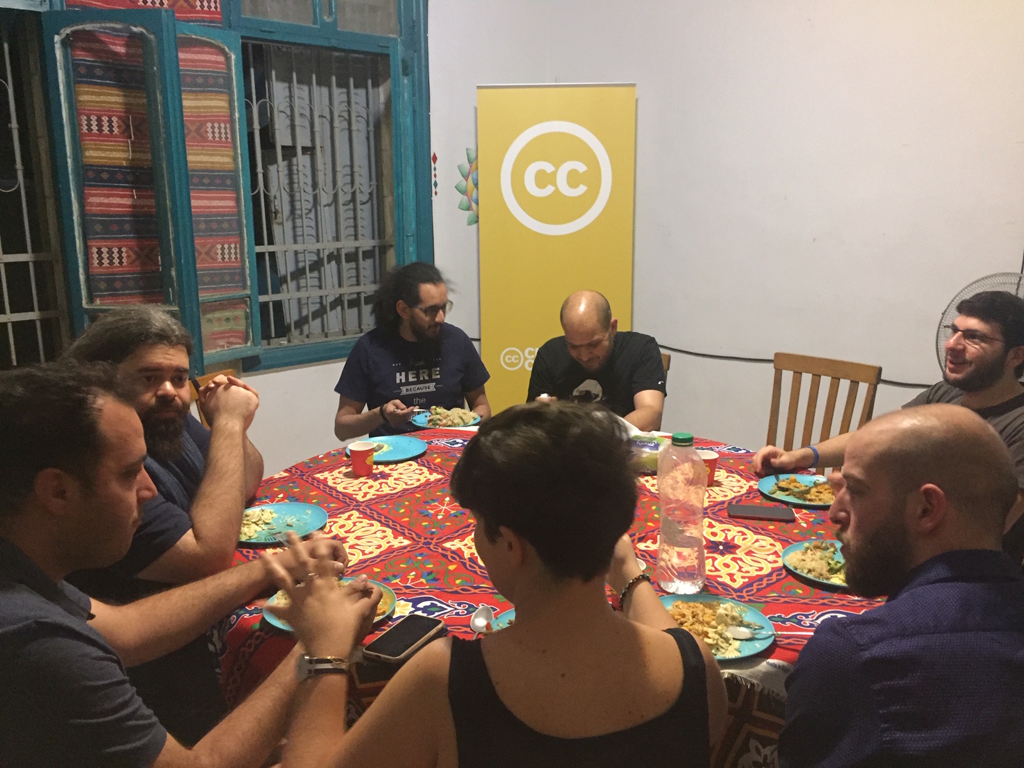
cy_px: 384
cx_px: 512
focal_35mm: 29
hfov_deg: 61.7
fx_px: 858
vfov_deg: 48.2
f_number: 2.2
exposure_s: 1/17
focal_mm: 4.15
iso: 500
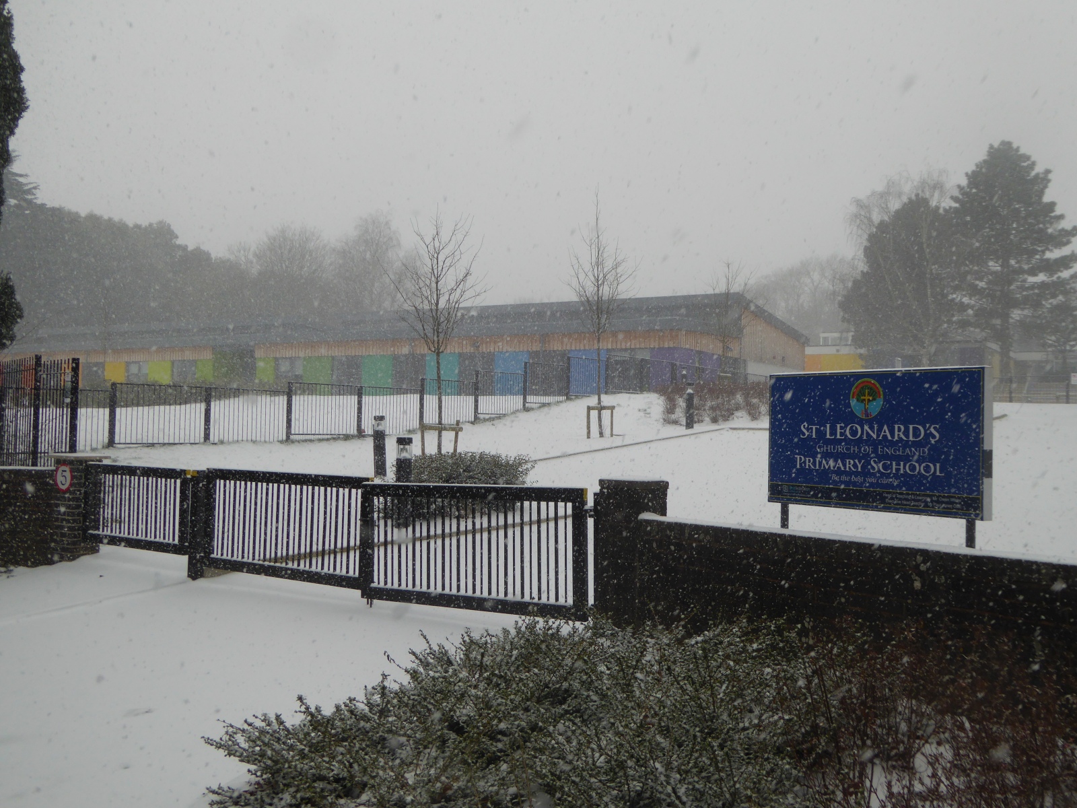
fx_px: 1120
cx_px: 538
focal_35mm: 36
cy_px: 404
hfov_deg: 51.4
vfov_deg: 39.7
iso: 100
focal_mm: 6.3
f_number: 3.7
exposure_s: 1/400
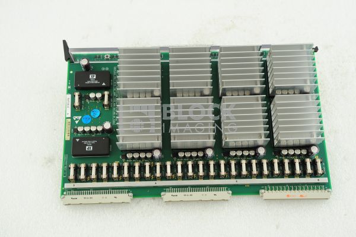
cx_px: 178
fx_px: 494
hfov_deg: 39.6
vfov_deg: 26.9
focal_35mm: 50
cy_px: 118
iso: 1600
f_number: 10
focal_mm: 50
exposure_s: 1/125
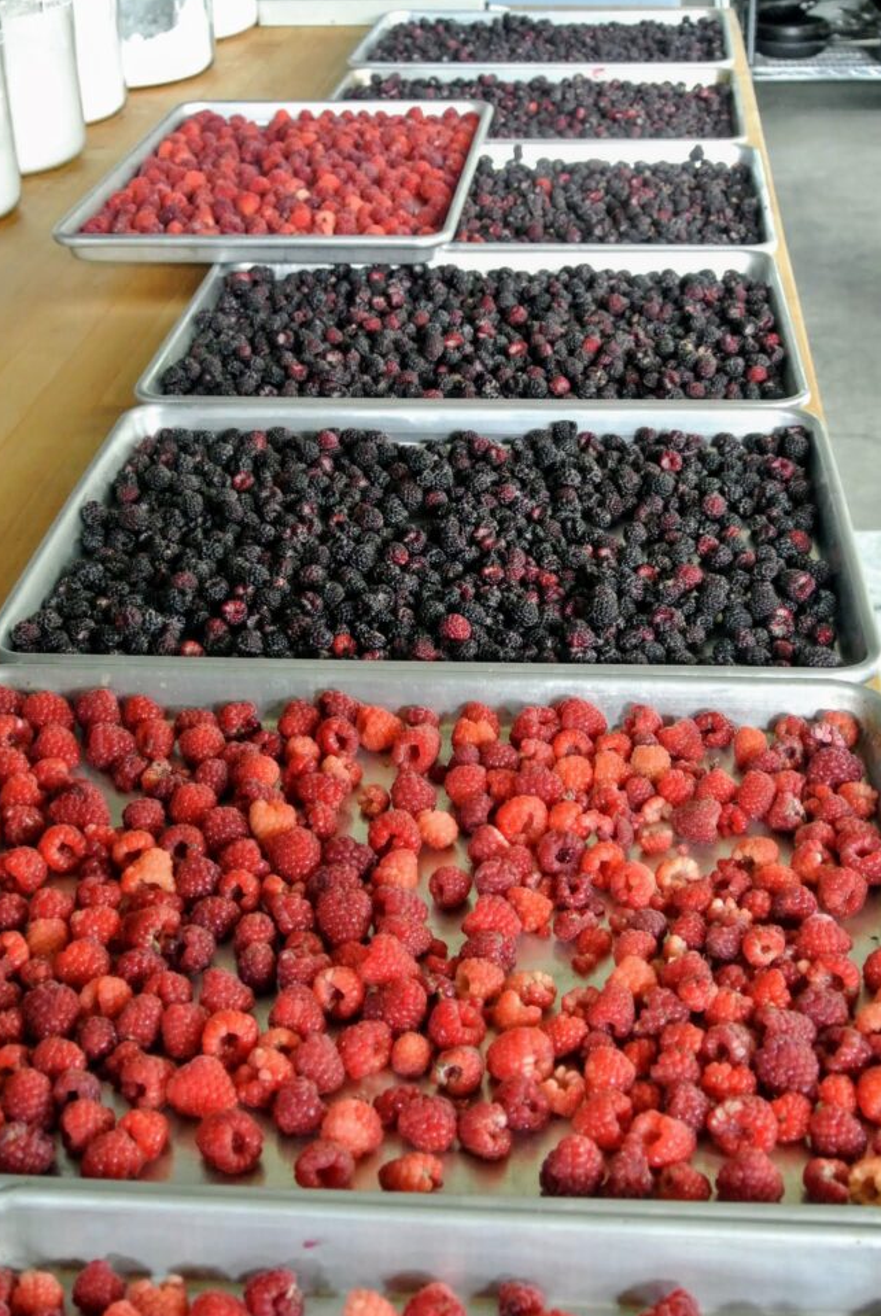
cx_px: 454
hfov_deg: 28.7
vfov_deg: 41.9
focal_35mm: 47
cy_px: 624
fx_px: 1720
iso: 800
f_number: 4.2
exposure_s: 1/15
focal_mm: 16.3
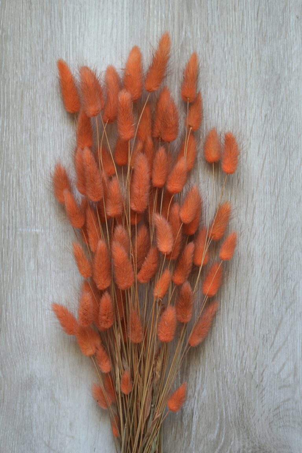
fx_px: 629
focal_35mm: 50
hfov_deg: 27.0
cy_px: 226
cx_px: 151
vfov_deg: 39.6
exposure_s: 1/160
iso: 400
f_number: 4
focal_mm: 50
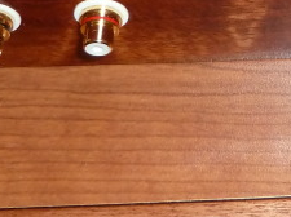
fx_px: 957
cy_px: -67
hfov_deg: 16.0
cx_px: 420
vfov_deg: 12.5
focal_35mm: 114
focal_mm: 4.1
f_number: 3.3
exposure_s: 1/30
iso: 200
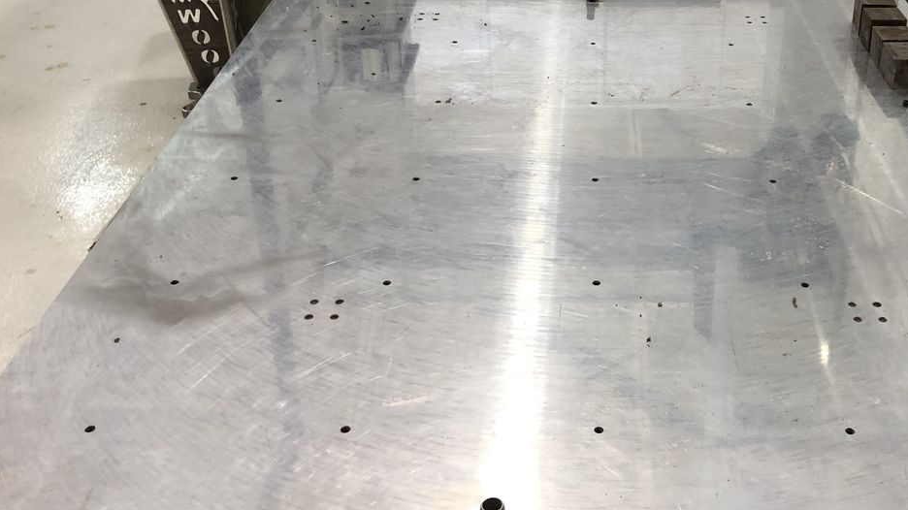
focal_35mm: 46
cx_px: 620
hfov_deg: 43.8
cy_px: 109
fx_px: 1107
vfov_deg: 25.5
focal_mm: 3.99
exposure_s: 1/30
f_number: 1.8
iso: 32
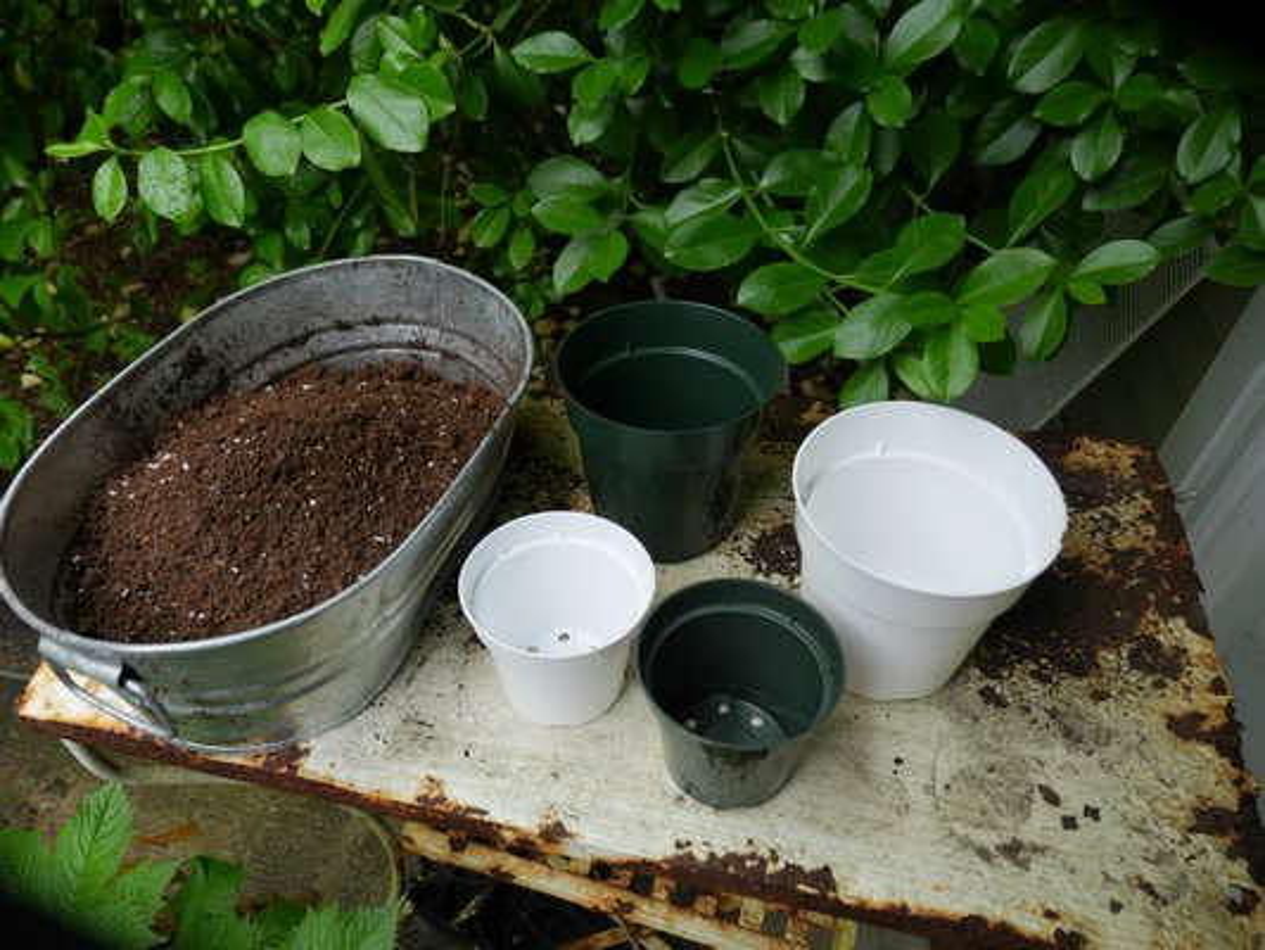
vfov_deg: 56.8
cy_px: 475
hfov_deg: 71.6
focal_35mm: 24
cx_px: 632
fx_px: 877
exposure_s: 1/160
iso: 200
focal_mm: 12
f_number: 3.2
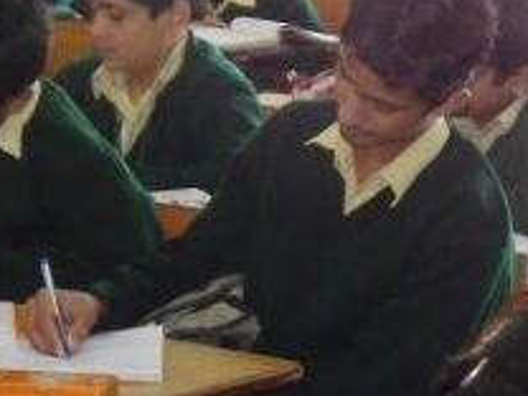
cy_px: 504
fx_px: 2730
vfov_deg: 8.2
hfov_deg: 11.0
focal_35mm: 179
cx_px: 282
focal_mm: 6.8
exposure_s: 1/30
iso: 200
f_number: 3.4
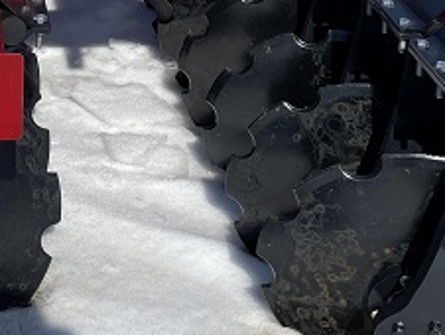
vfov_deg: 15.3
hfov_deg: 20.5
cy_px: -100
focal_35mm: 92
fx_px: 1184
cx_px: -24
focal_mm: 4.2
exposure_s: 1/6494
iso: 32
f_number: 1.6
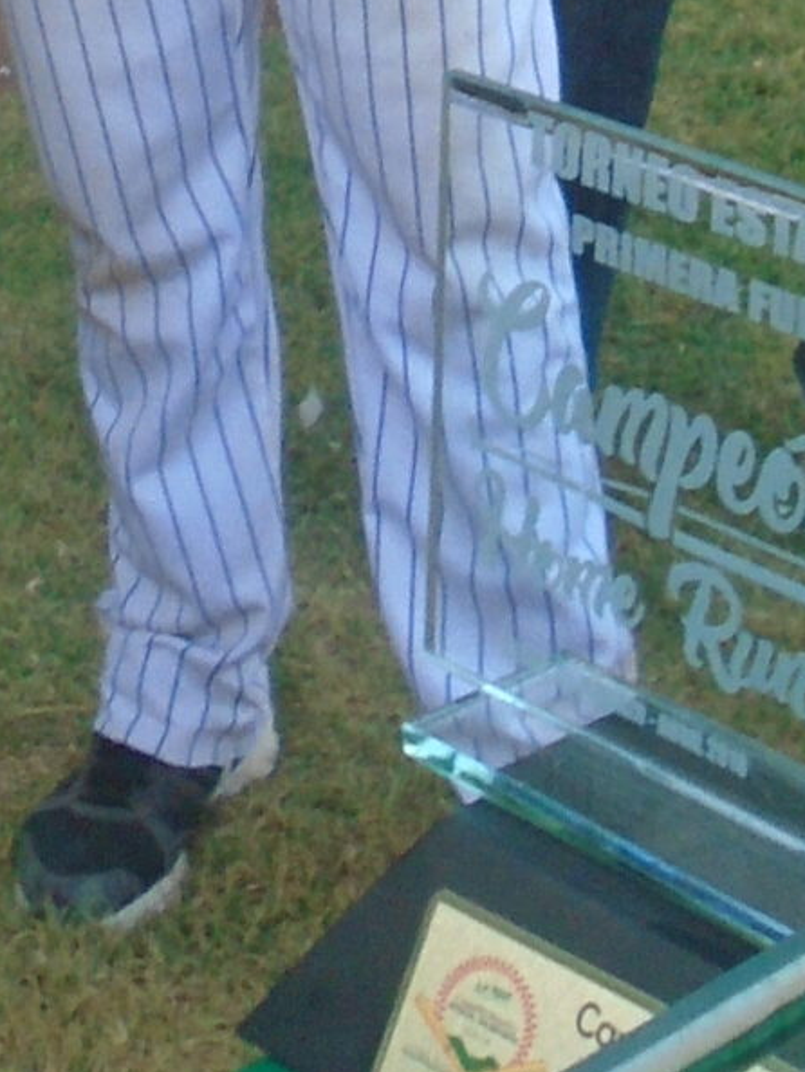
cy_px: -722
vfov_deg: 15.6
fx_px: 3470
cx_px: -105
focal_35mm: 112
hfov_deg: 13.0
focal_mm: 4.6
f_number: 3.2
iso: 200
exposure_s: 1/125
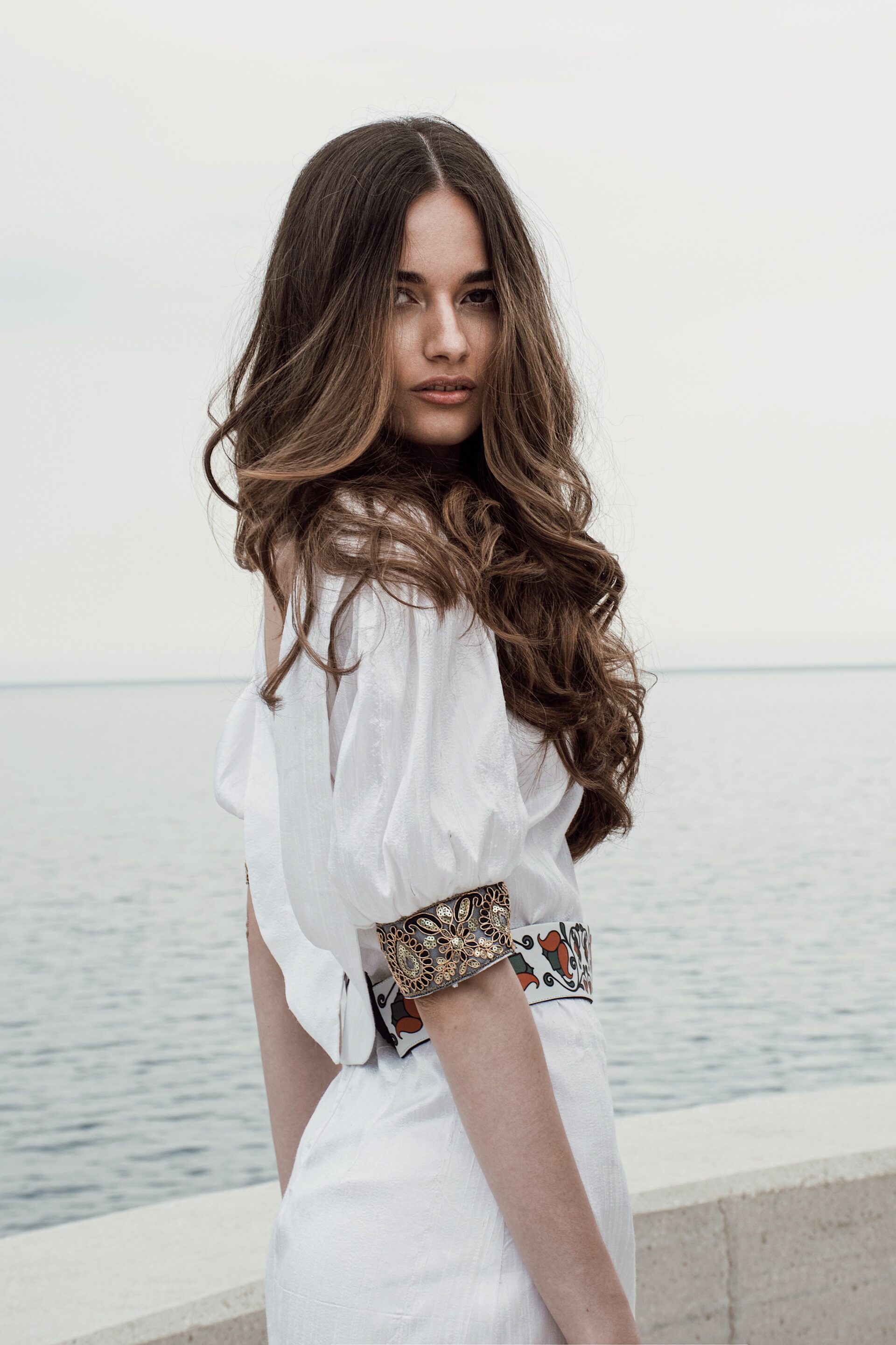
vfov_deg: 24.2
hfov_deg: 16.3
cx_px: 448
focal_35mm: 84
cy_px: 672
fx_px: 3136
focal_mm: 56
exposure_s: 1/160
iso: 320
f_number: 11
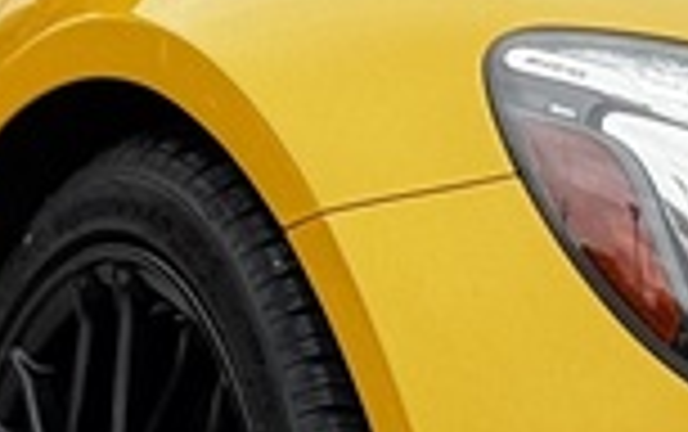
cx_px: 940
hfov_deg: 6.1
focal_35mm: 340
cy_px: -212
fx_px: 6382
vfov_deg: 3.9
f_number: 1.78
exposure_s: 1/1427
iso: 64
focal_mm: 6.76
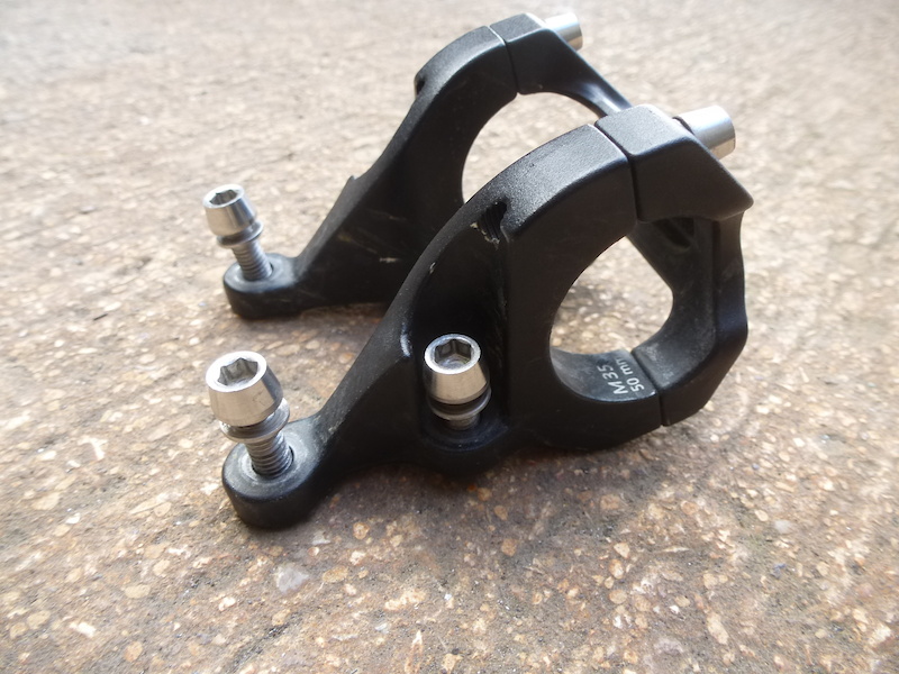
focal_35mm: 24
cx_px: 450
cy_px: 337
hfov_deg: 71.6
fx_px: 623
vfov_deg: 56.8
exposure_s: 1/60
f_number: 3.3
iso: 125
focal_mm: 4.3
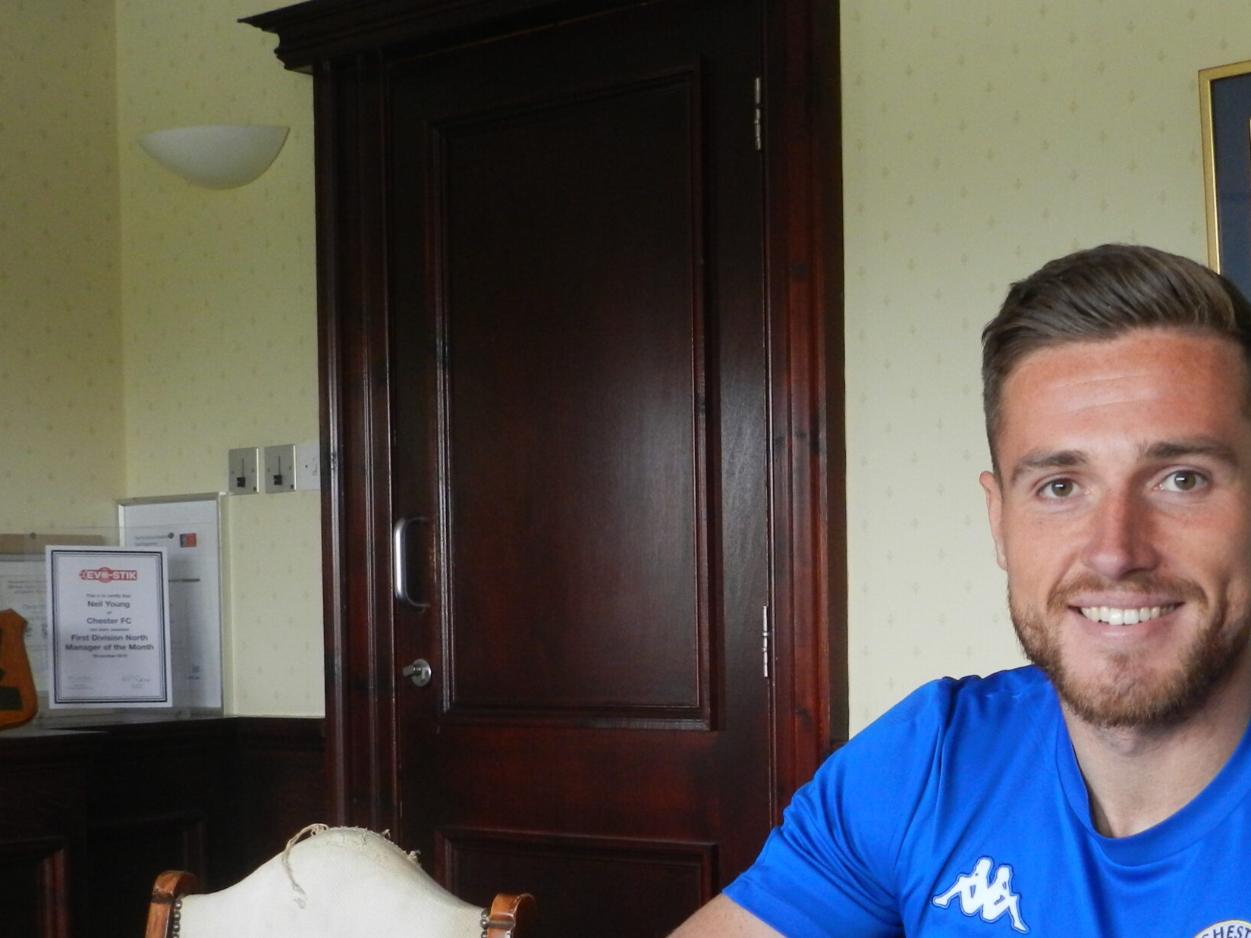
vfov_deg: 24.7
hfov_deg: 32.4
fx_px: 2132
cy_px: 645
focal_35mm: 59
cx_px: 828
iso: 400
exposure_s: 1/30
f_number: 4
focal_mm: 6.7
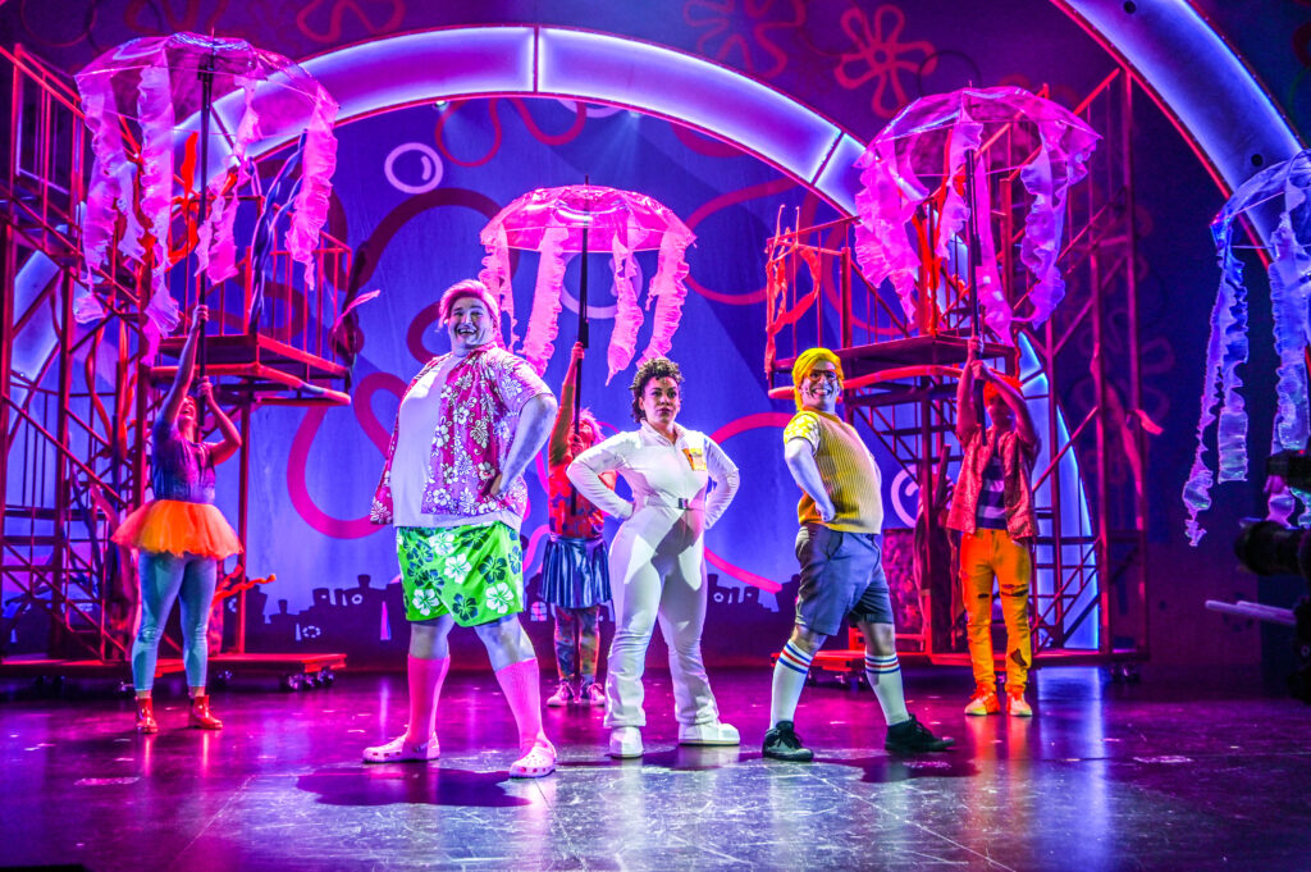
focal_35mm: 34
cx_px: 656
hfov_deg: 55.8
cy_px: 436
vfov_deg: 38.8
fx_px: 1237
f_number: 5
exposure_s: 1/640
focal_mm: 34
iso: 2000
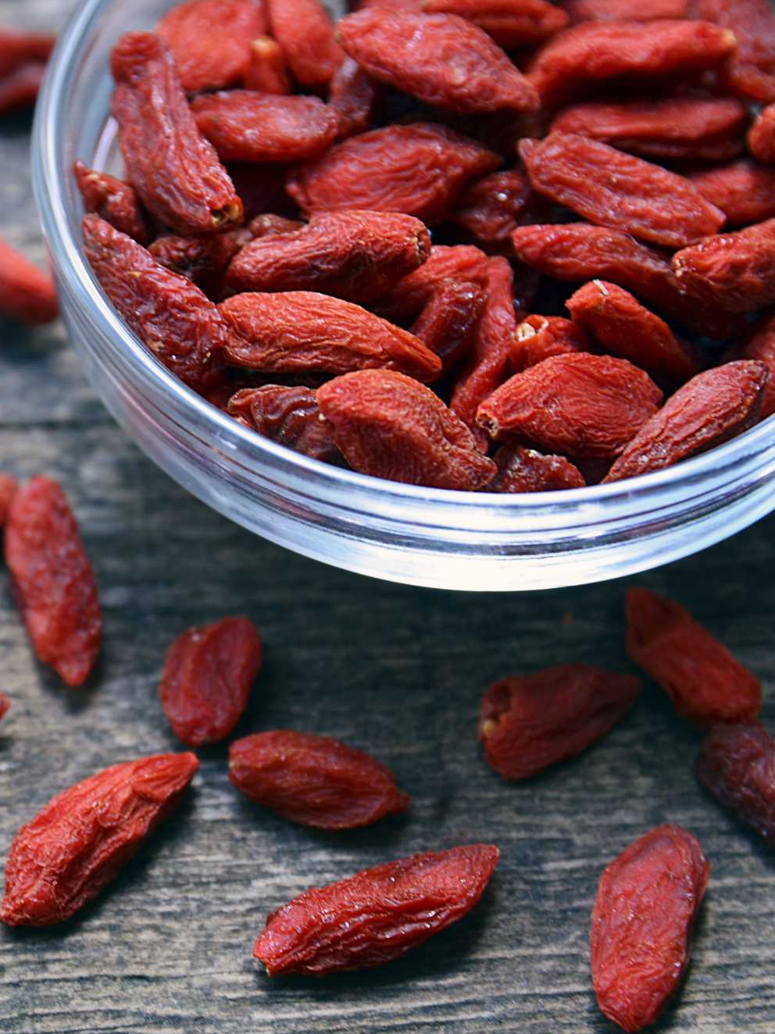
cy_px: 516
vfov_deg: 12.7
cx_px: 56
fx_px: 4658
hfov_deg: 9.5
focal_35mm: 156
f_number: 5.6
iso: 125
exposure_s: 1/8
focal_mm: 70
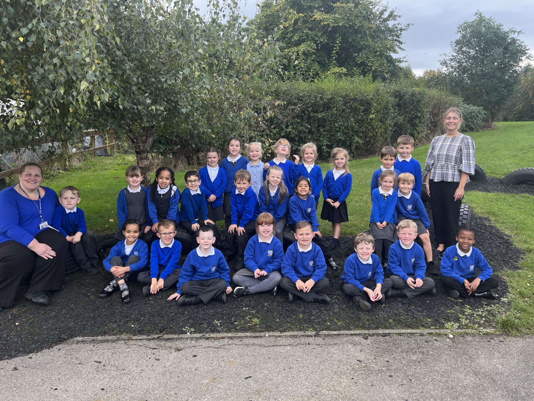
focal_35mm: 26
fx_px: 401
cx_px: 267
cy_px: 200
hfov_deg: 67.3
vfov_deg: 53.1
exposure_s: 1/317
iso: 50
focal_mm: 5.1
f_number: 1.6
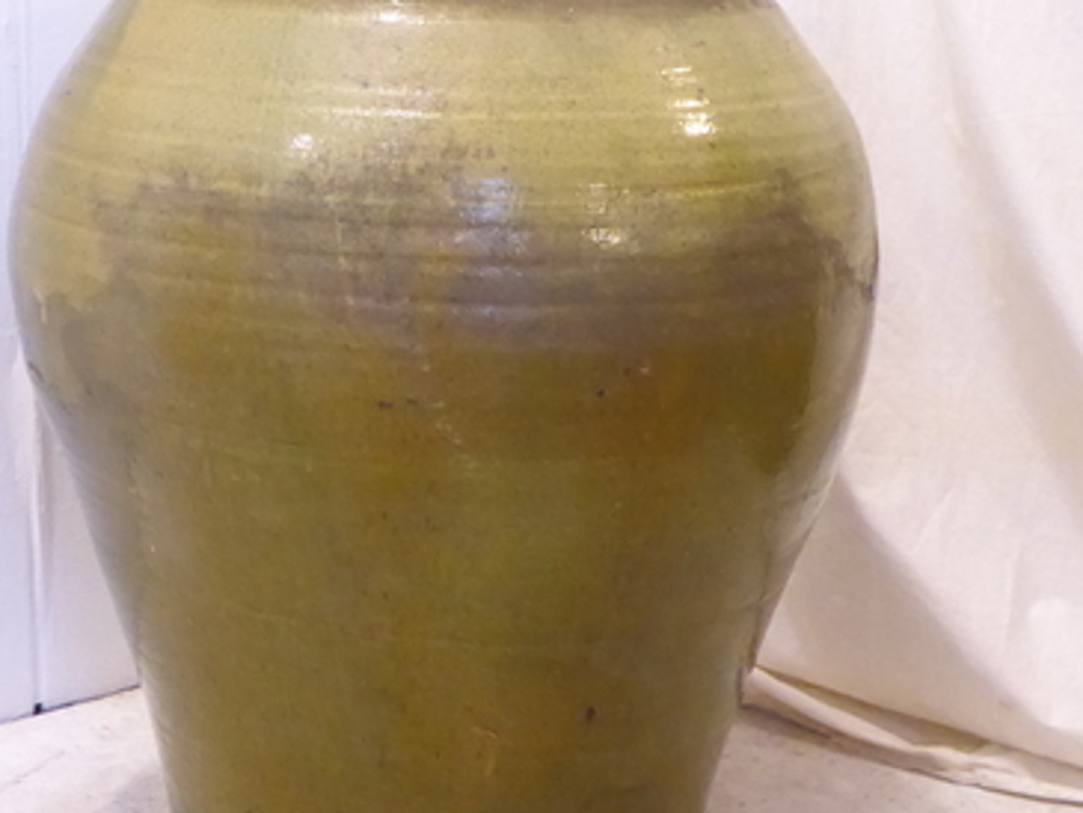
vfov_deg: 21.3
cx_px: 466
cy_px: 433
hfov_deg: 28.1
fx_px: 2159
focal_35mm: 69
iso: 1600
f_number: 3.8
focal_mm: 7.2
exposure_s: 1/20
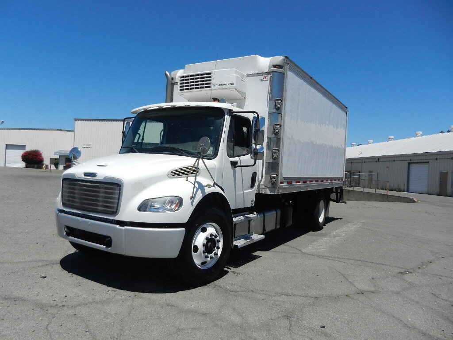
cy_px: 170
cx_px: 226
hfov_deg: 69.4
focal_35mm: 25
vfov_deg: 54.9
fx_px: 327
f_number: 7
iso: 160
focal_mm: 4.5
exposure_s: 1/800
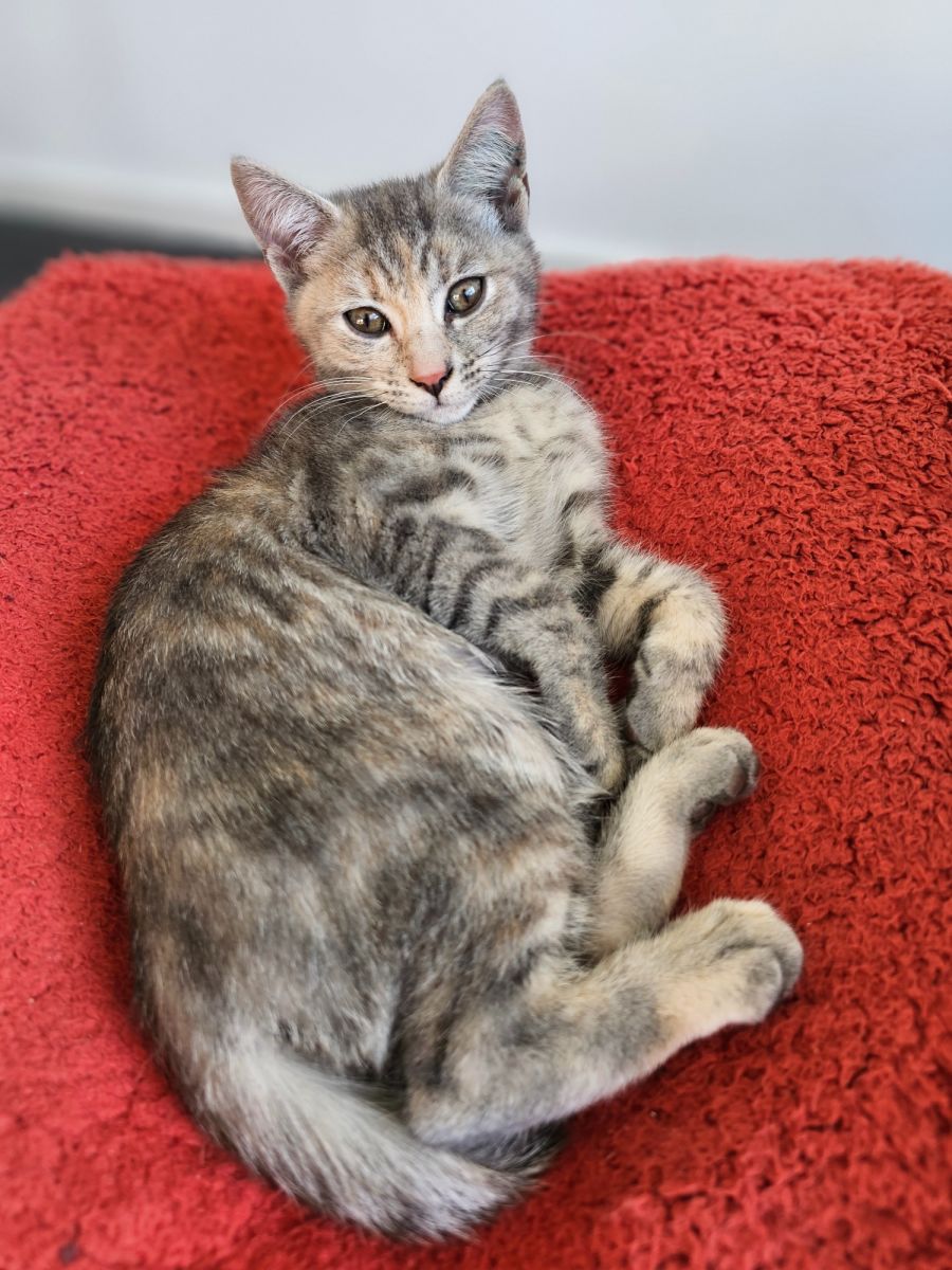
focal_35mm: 23
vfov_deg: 73.9
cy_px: 635
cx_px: 476
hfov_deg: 58.9
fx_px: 843
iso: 50
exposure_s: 1/100
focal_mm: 6.3
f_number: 1.7
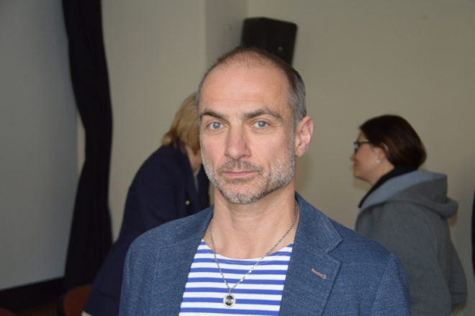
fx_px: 989
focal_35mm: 75
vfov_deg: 18.2
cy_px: 158
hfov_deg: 27.0
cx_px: 238
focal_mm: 50
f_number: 5
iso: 1000
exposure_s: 1/60
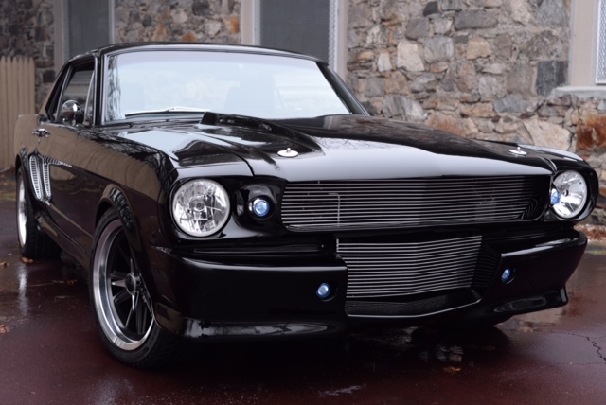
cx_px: 303
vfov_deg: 27.0
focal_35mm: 50
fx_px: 842
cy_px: 202
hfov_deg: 39.6
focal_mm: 50
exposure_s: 1/3
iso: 250
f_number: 5
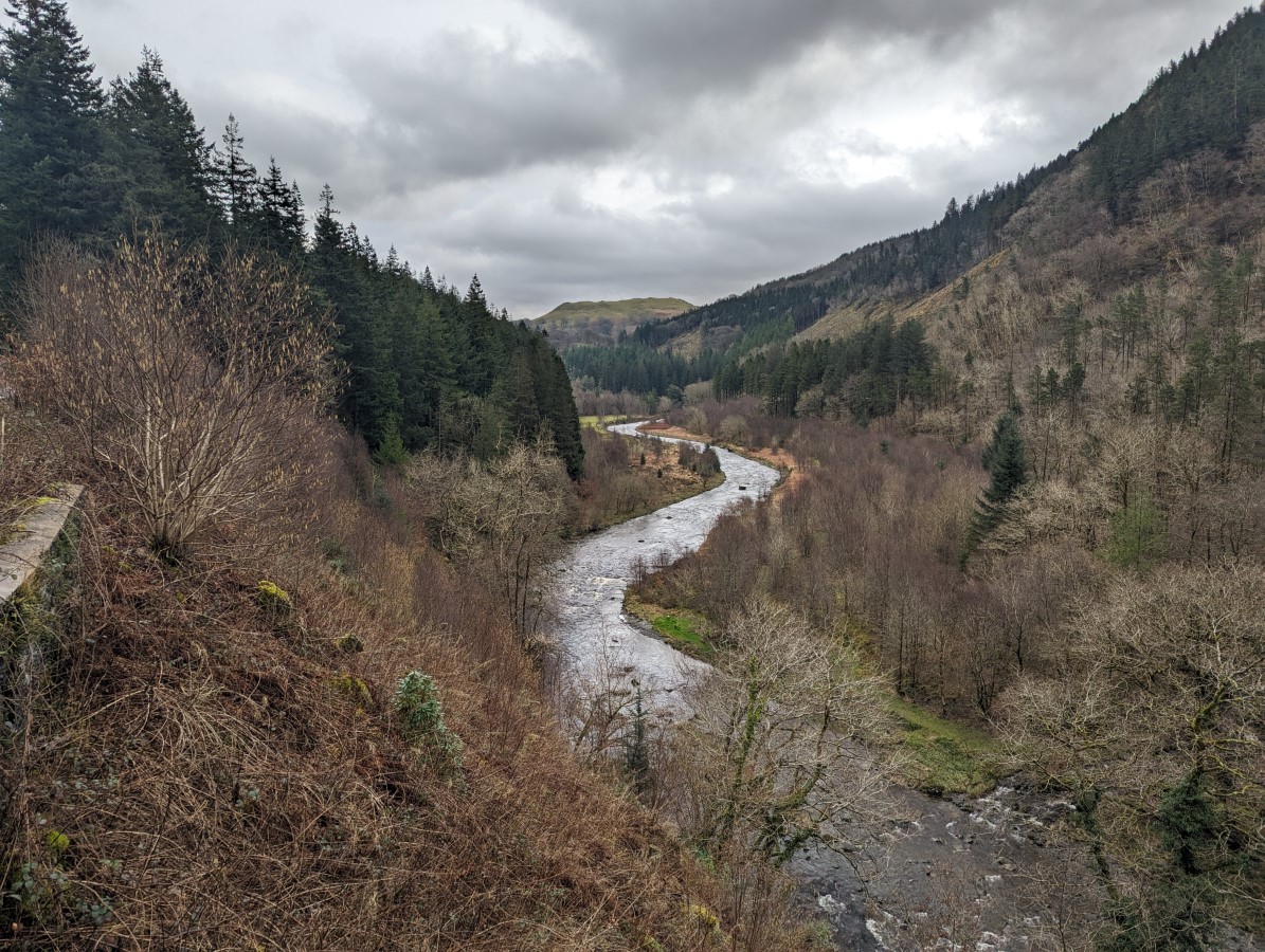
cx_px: 632
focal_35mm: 24
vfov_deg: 56.9
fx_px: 878
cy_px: 476
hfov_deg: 71.5
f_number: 1.85
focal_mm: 6.81
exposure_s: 1/1664
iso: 50
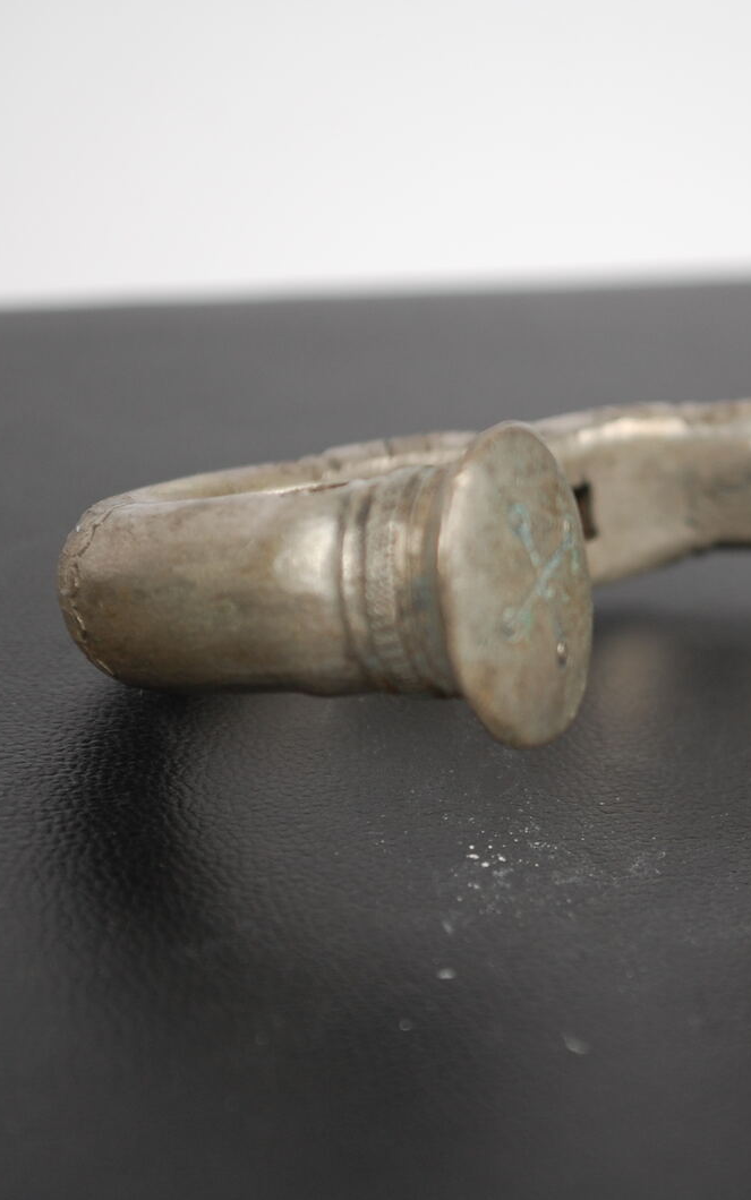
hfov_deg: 10.3
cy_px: 600
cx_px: 584
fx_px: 4149
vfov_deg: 16.5
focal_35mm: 127
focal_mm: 55
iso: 280
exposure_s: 1/125
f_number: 5.6
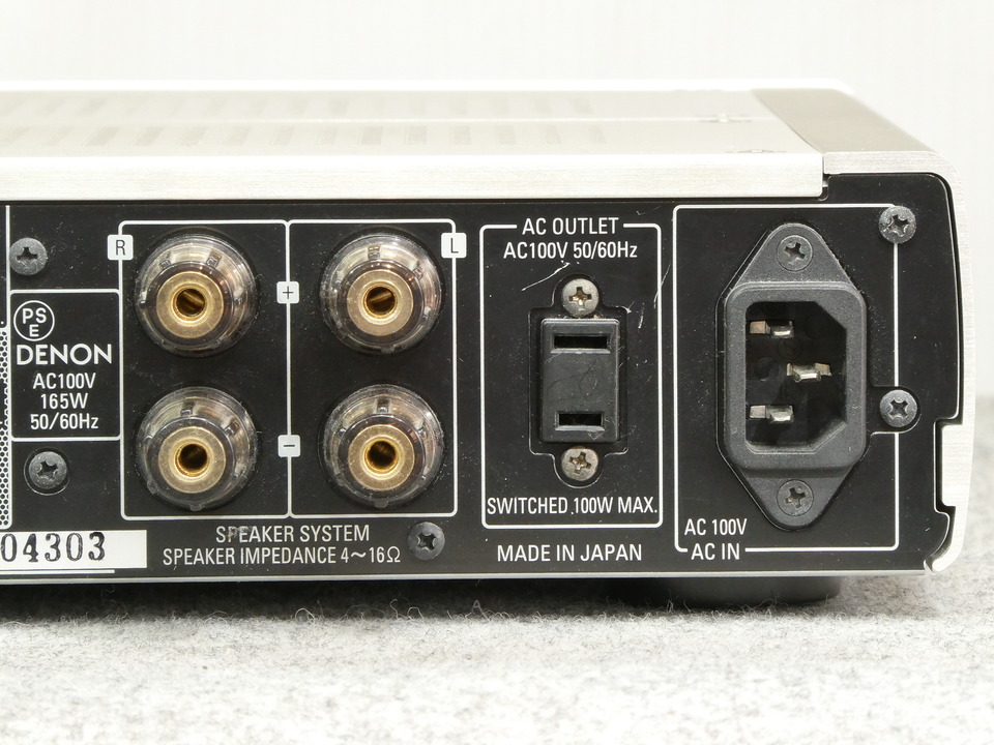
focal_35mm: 250
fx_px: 7179
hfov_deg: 7.9
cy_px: 372
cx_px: 497
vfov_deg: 5.9
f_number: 6.3
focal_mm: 44.8
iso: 400
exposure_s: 1/5
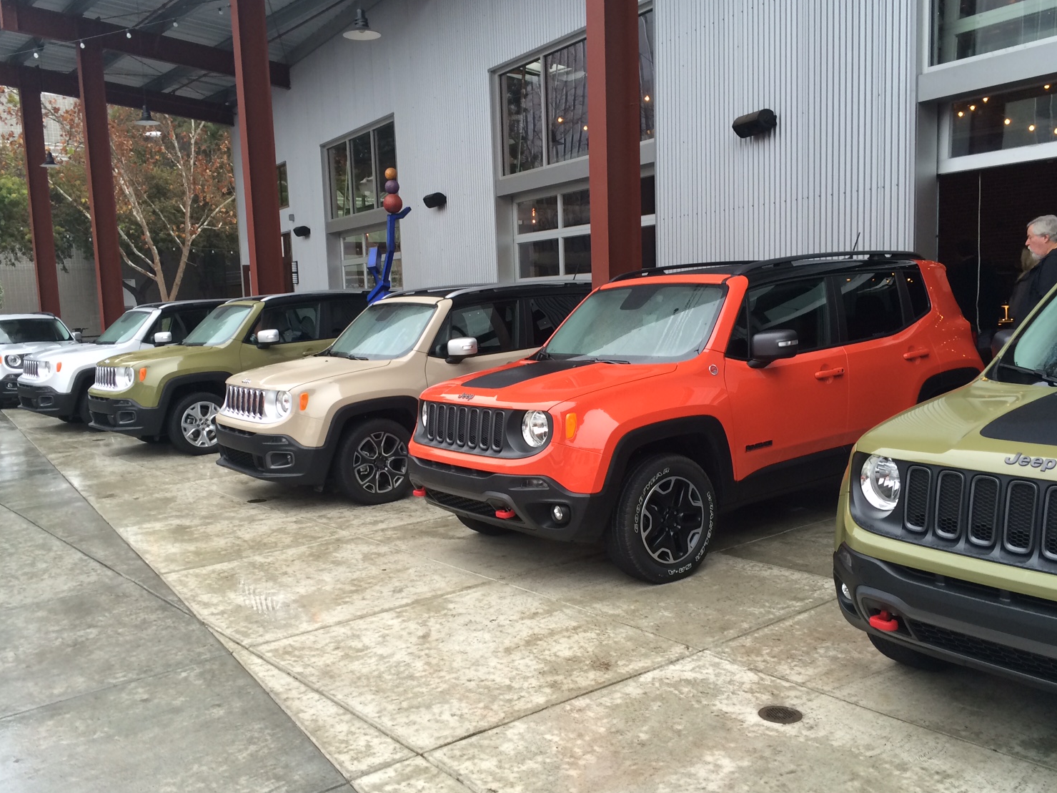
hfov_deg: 56.8
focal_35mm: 32
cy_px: 417
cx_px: 487
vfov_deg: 44.1
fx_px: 977
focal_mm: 4.15
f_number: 2.2
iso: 40
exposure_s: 1/30
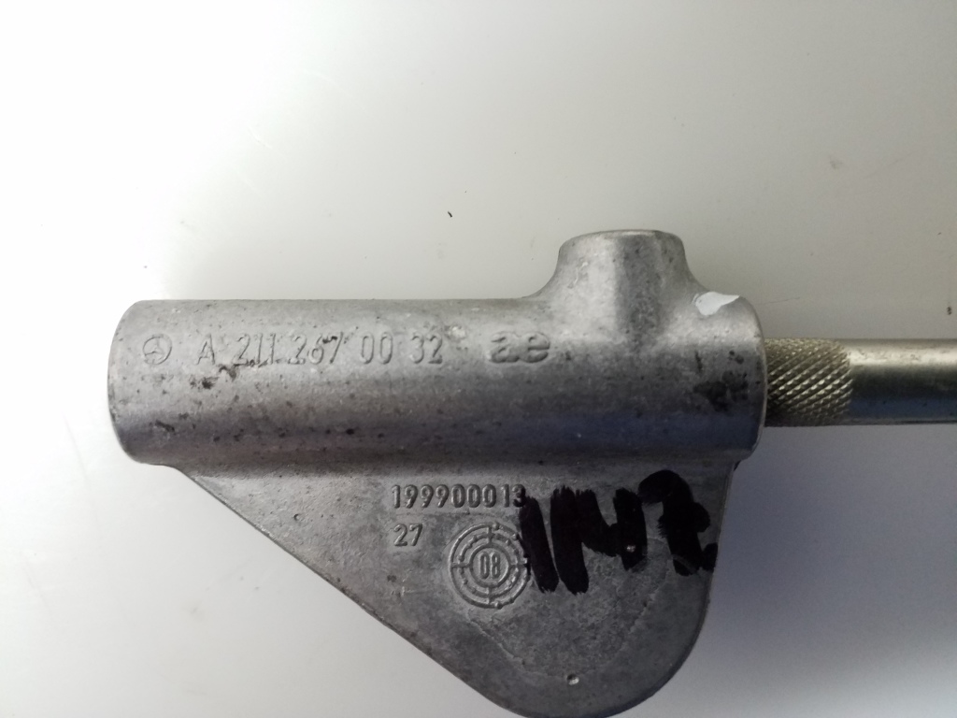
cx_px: 478
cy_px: 359
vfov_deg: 51.4
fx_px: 746
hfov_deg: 65.3
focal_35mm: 27
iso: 250
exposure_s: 1/33
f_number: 1.9
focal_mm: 3.6
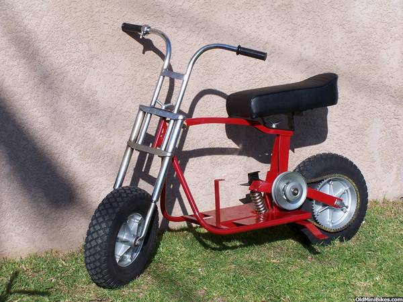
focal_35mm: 105
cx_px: 202
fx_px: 1222
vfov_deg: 14.1
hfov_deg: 18.7
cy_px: 151
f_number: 4.5
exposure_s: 1/640
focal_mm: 17.5
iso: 80
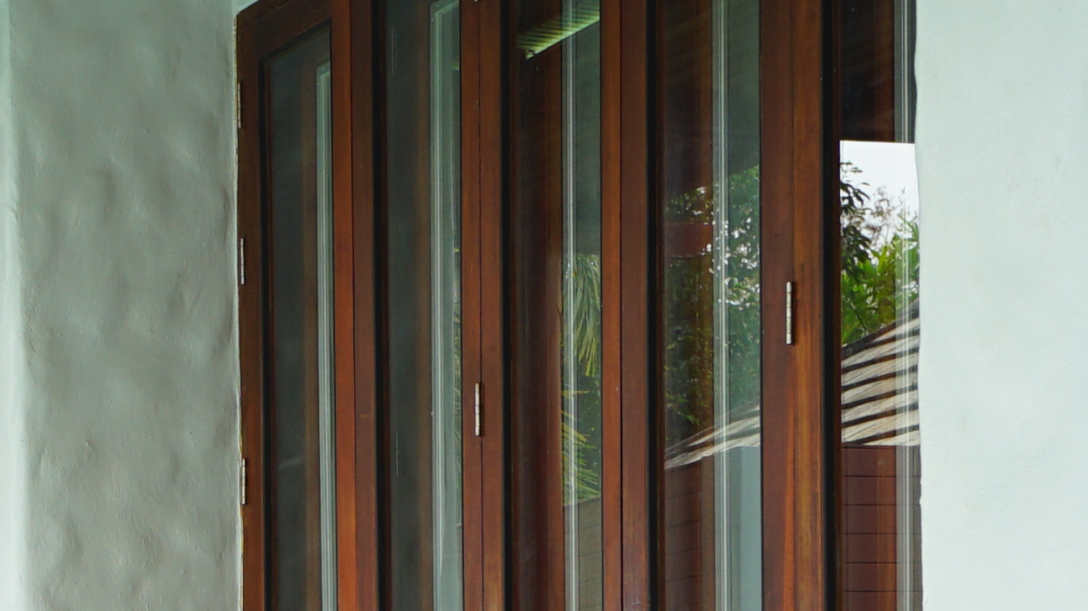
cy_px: 1021
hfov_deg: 16.6
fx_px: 3490
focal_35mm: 121
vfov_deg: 9.6
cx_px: -364
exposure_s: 1/60
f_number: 5.6
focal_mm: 25
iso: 125
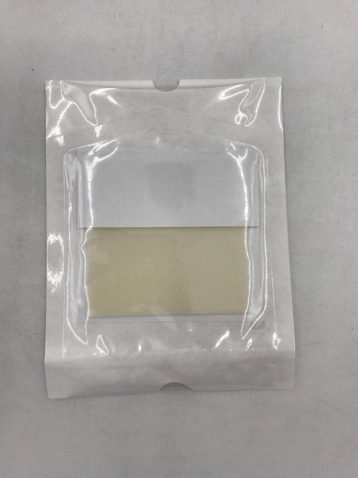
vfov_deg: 63.4
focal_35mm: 28
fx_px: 386
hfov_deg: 49.8
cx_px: 179
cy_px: 239
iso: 20
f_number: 1.8
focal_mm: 3.99
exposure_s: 1/400
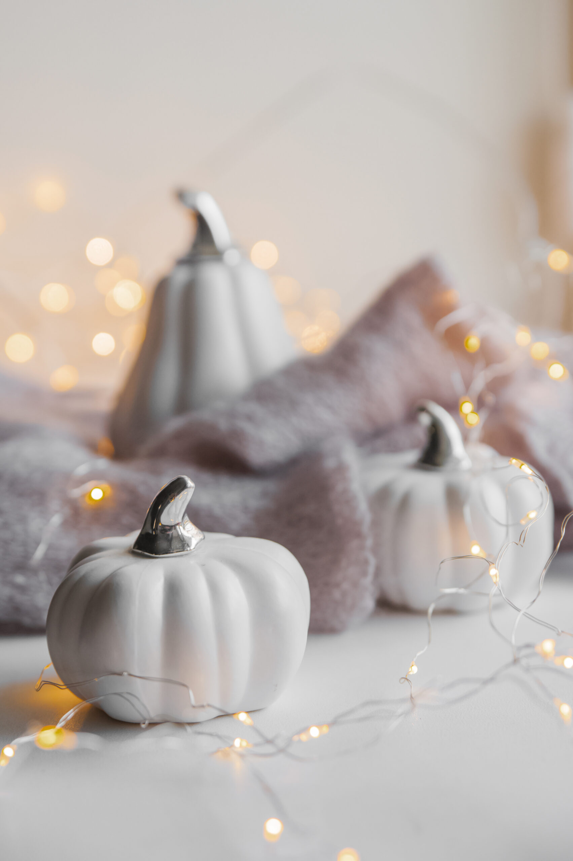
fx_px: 1793
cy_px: 430
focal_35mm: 75
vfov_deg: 27.0
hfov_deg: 18.2
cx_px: 286
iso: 1000
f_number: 3.5
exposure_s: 1/250
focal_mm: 75
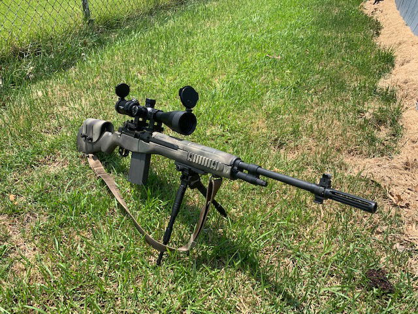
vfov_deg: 53.1
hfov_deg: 67.3
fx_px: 314
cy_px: 157
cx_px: 209
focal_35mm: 26
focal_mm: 4.25
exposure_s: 1/1250
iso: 25
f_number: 1.8
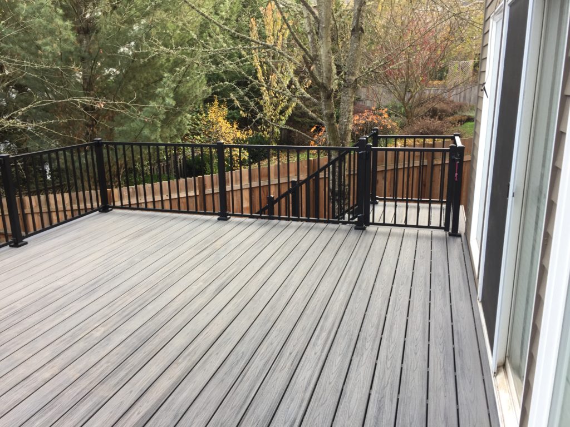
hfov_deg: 61.7
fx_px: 478
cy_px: 214
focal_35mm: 29
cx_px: 285
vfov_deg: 48.2
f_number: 2.2
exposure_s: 1/60
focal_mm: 4.15
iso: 32
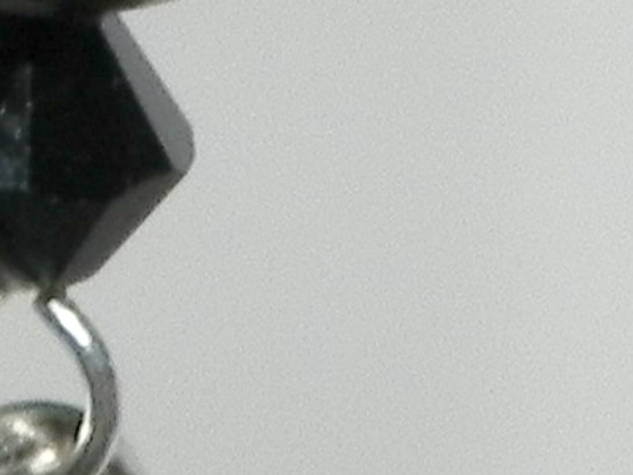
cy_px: -245
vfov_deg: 2.5
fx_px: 10716
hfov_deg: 3.4
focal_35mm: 586
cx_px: 720
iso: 200
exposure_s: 1/30
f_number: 8
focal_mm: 13.4
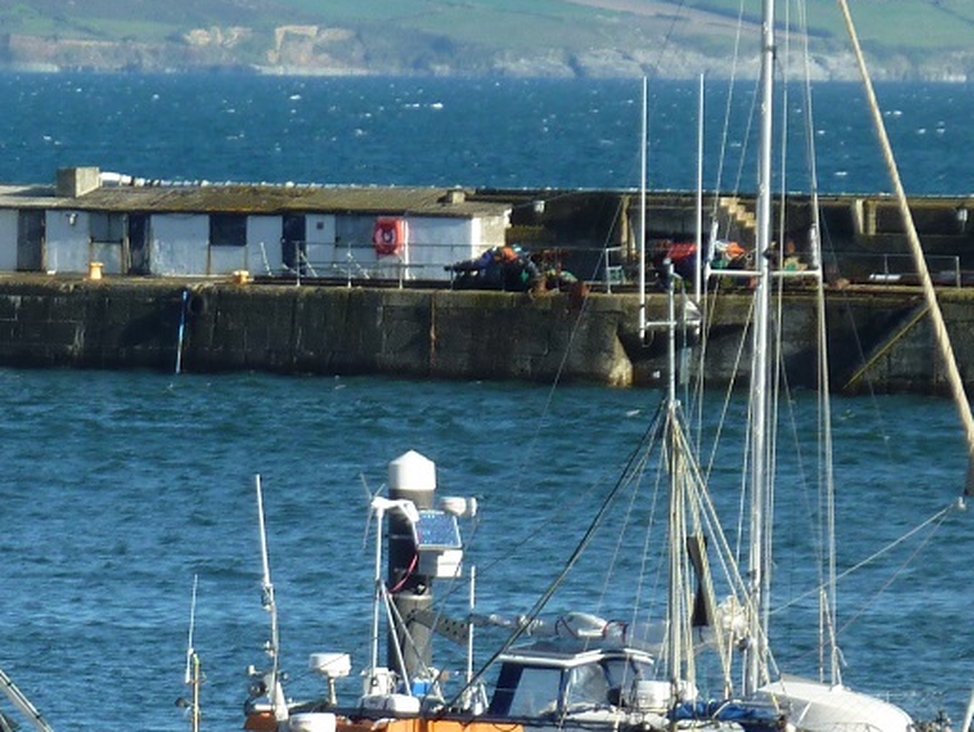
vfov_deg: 3.1
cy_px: 513
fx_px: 13512
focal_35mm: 480
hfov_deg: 4.1
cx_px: 438
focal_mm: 27.8
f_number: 4.5
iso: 80
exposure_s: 1/400
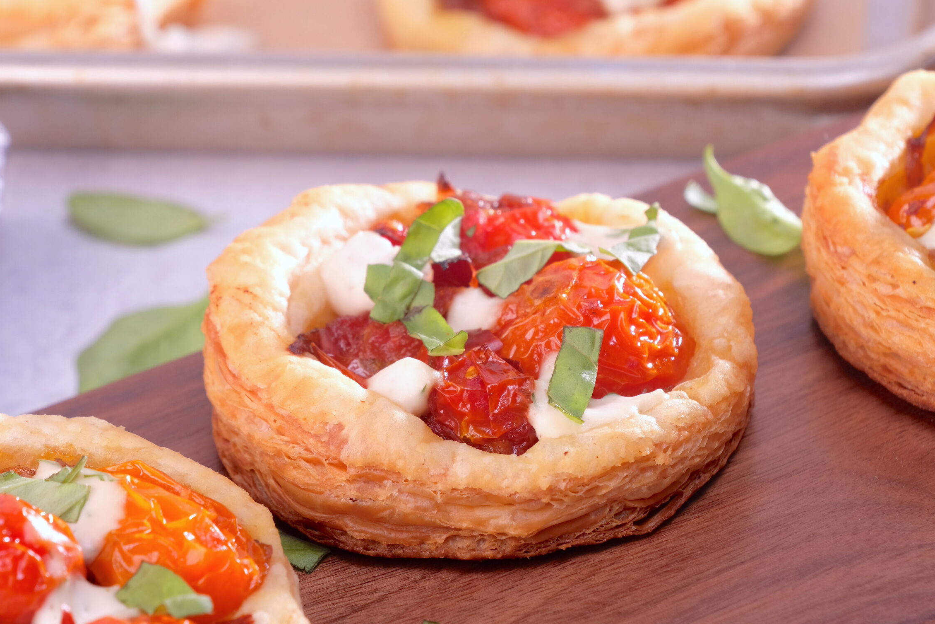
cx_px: 415
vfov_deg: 7.3
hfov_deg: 11.0
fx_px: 4856
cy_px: 300
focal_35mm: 187
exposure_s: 1/250
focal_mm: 110
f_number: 10
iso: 400
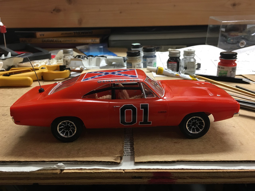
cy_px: 96
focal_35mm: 29
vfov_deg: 48.2
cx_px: 128
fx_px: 214
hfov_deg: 61.7
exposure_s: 1/15
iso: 40
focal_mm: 4.15
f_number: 2.2
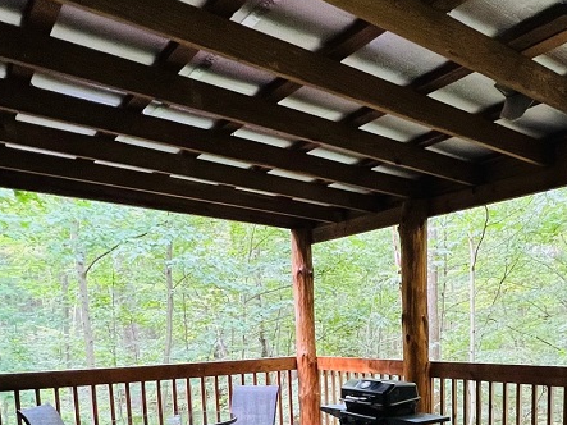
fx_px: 540
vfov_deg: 38.9
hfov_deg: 53.3
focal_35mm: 33
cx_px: 414
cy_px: 408
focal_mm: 1.57
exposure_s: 1/60
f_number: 1.8
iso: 250
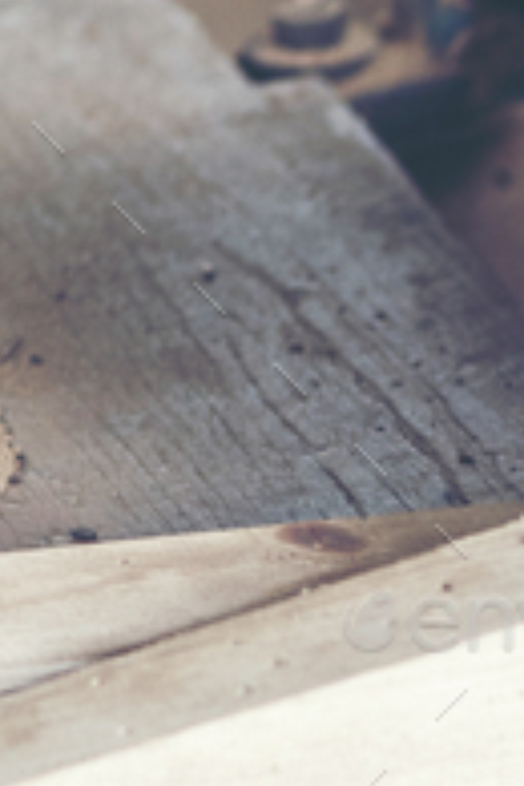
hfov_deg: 2.9
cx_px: 1117
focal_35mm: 475
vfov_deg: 4.3
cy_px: 588
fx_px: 10370
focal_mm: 105
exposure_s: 1/80
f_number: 3.2
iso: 320
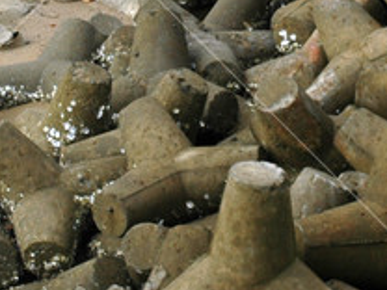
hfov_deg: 9.6
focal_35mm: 205
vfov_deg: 7.2
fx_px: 2296
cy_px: -58
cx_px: 101
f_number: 10
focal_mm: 29
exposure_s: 1/200
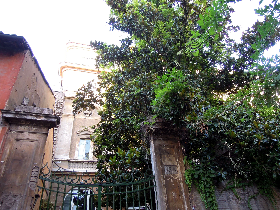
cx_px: 140
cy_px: 105
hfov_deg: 71.6
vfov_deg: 56.8
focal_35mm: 24
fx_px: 194
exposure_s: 1/60
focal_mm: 4.3
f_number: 2.8
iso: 160
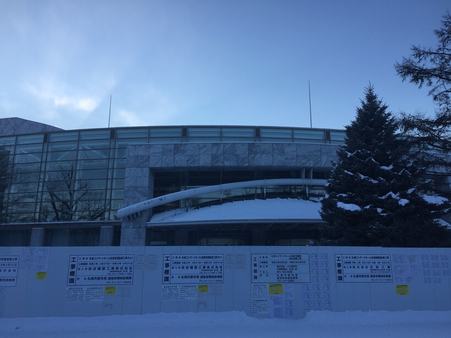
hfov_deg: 61.7
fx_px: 378
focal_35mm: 29
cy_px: 169
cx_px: 226
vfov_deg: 48.2
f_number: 2.2
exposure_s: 1/1068
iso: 32
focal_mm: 4.15
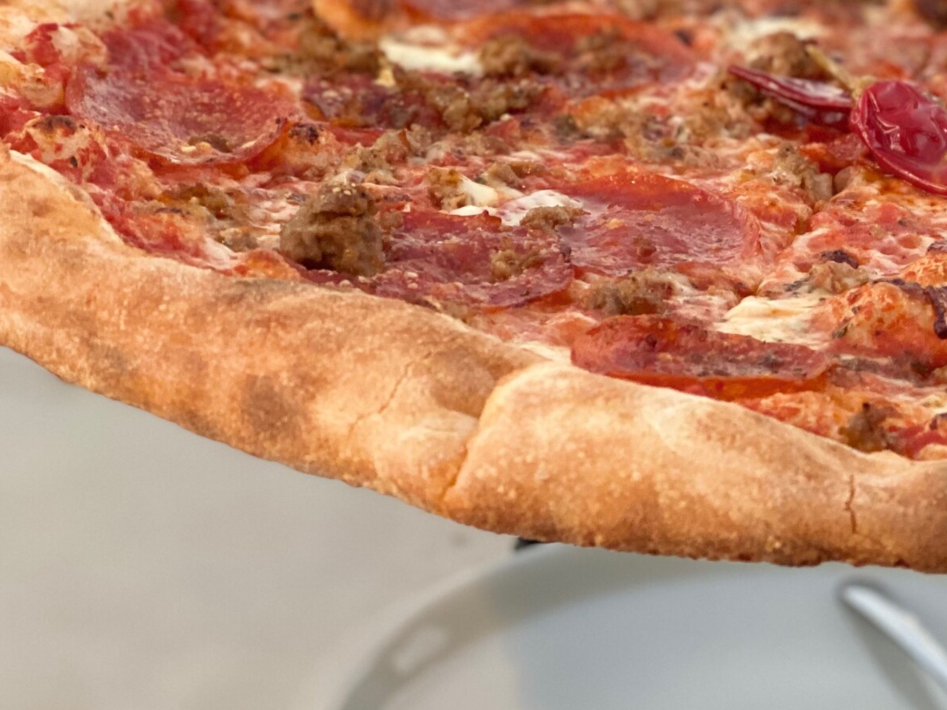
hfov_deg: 17.3
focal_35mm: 112
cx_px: 885
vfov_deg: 13.2
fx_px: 3063
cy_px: 140
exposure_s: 1/122
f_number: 2
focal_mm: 6
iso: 250
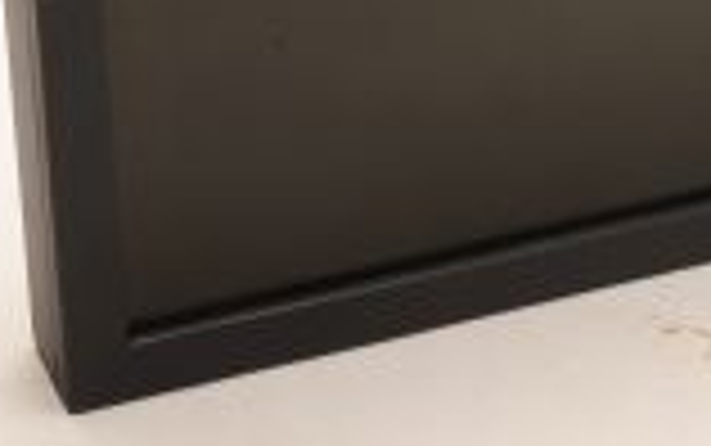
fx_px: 3742
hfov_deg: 10.8
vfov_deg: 6.7
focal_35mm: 193
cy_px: -200
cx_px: 490
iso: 320
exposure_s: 1/125
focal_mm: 50
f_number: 18
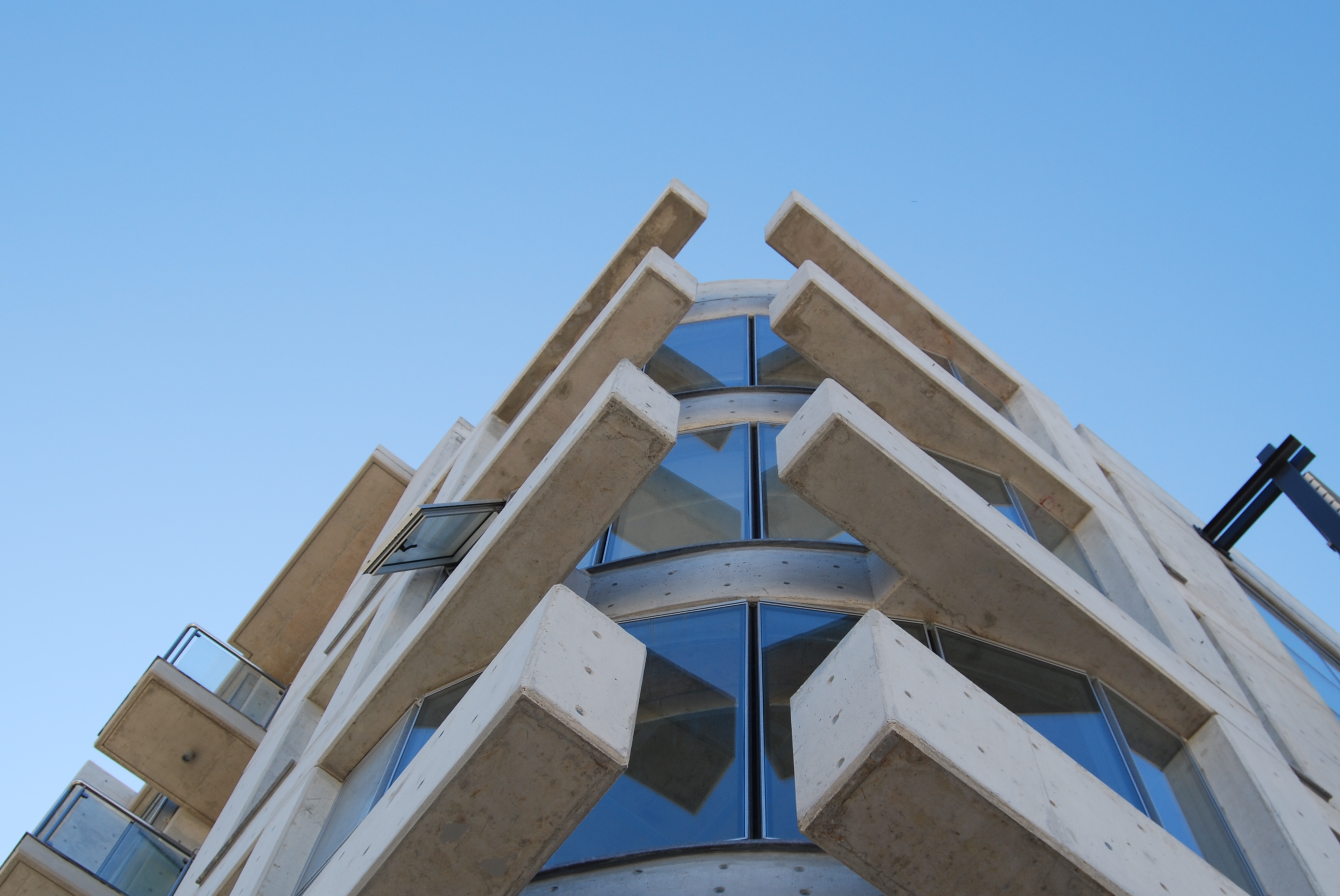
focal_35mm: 49
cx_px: 724
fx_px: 1826
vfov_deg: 27.5
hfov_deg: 40.3
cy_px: 549
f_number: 7.1
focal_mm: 26
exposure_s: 1/200
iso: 100
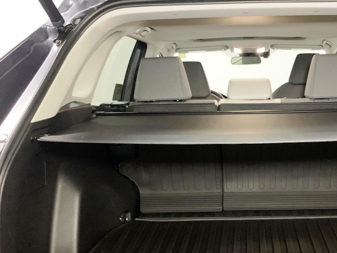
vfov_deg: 32.3
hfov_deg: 42.0
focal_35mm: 44
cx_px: 241
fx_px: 428
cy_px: 187
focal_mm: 4.25
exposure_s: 1/24
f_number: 1.8
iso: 640
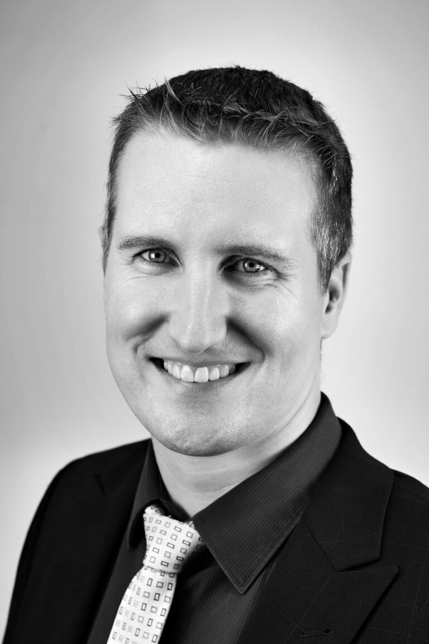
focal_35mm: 81
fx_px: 1450
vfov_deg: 25.1
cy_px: 322
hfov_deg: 16.8
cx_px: 214
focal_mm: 54
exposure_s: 1/125
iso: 400
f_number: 5.6
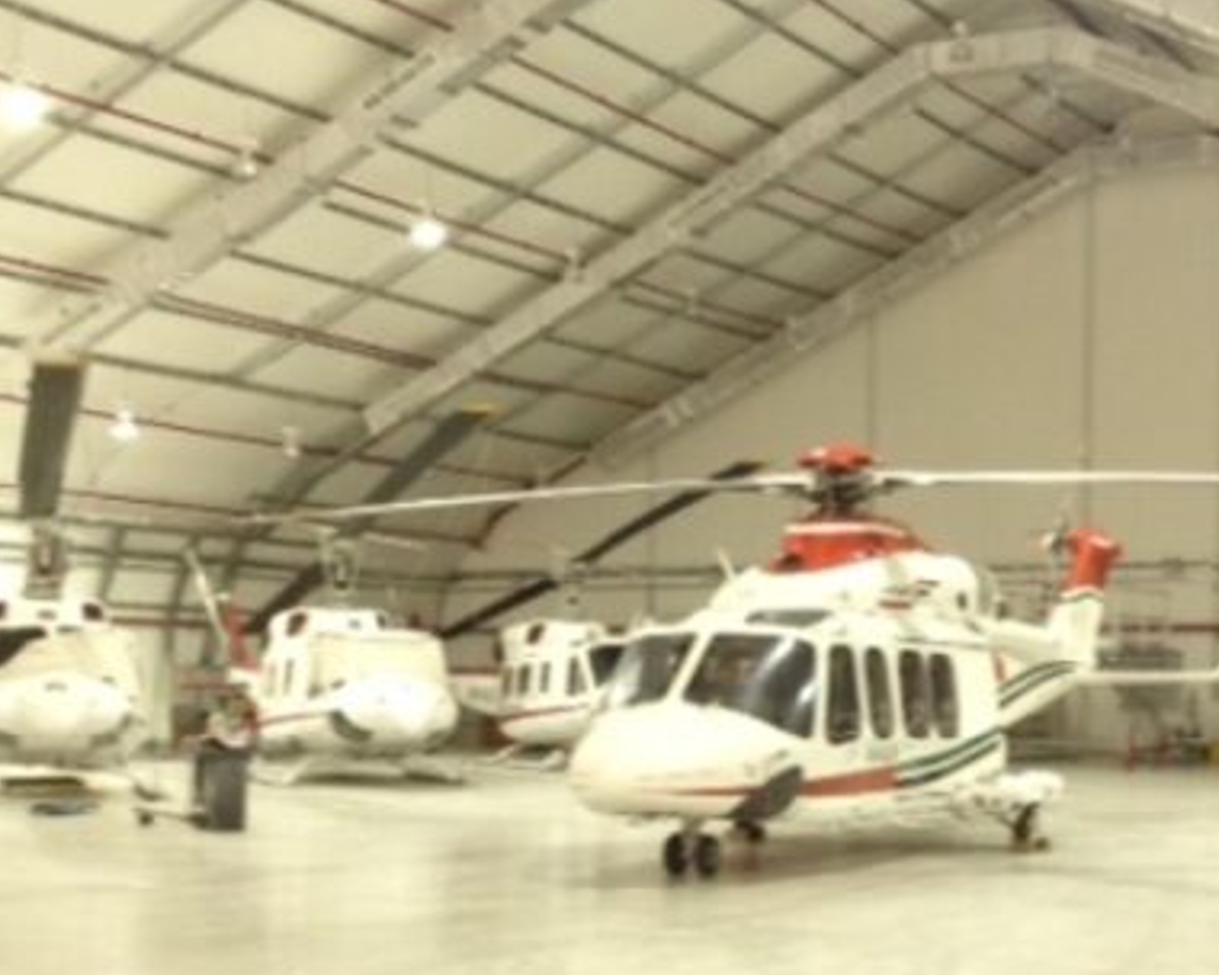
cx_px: 667
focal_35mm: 69
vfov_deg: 22.0
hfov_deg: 27.5
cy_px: 734
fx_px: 2489
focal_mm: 4.28
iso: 125
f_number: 2.4
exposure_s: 1/20
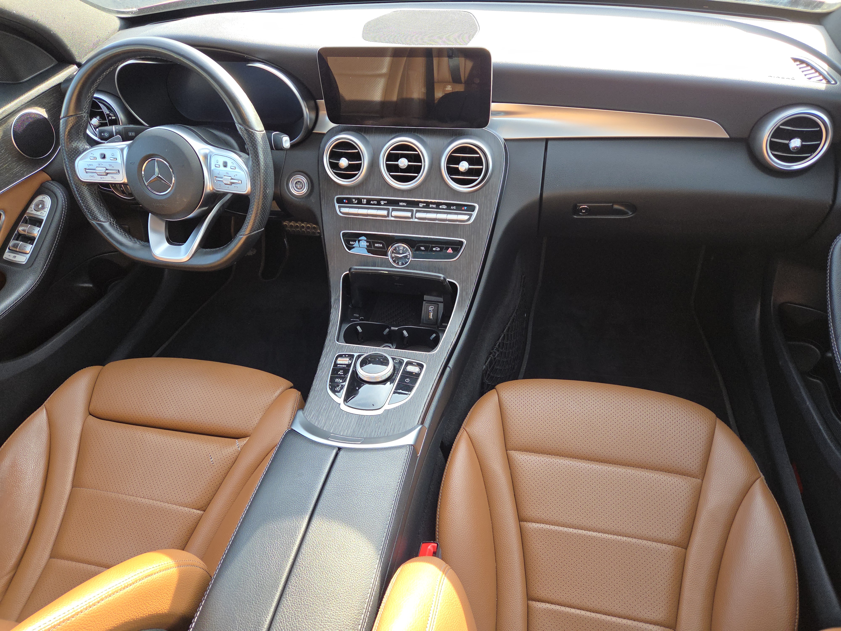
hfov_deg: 73.9
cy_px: 316
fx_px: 559
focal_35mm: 23
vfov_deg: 58.9
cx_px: 420
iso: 80
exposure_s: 1/180
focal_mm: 5.4
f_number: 1.8
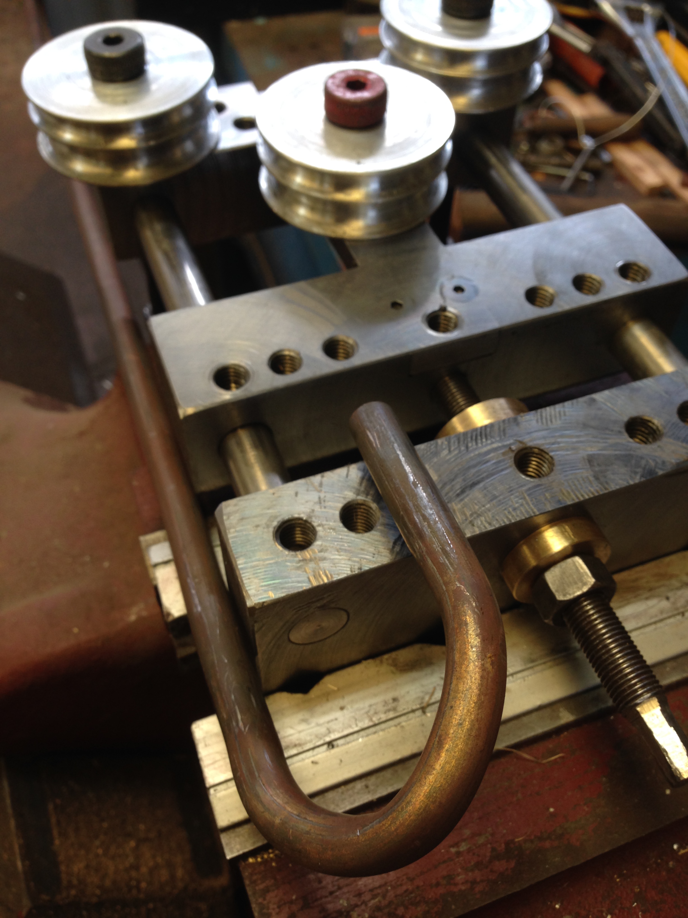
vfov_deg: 55.4
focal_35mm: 33
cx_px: 344
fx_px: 875
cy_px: 459
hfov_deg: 42.9
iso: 50
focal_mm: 4.12
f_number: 2.4
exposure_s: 1/30
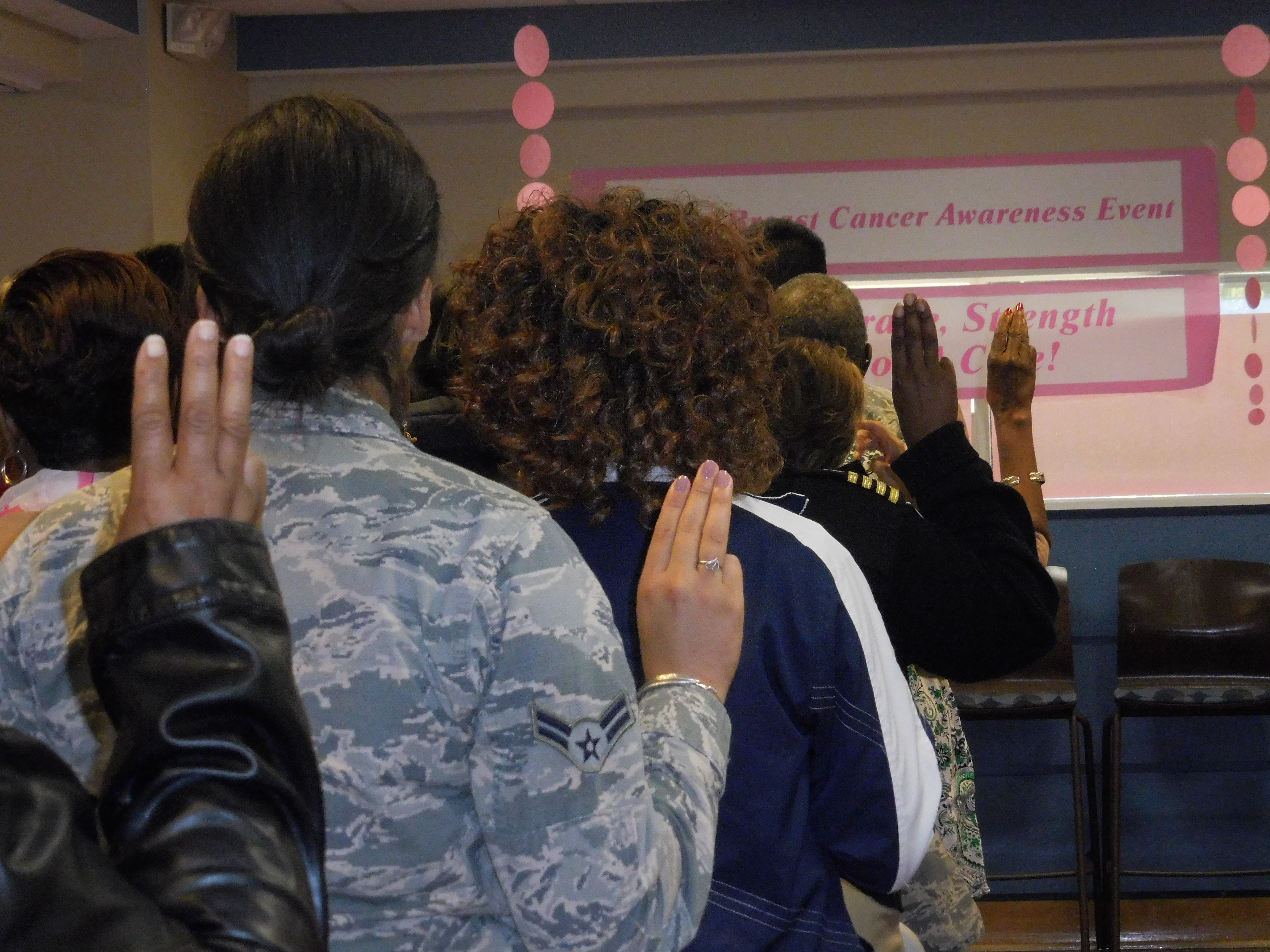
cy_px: 476
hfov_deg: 17.4
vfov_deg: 13.1
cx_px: 635
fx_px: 4146
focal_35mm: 113
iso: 1100
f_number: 5.1
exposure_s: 1/60
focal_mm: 20.4
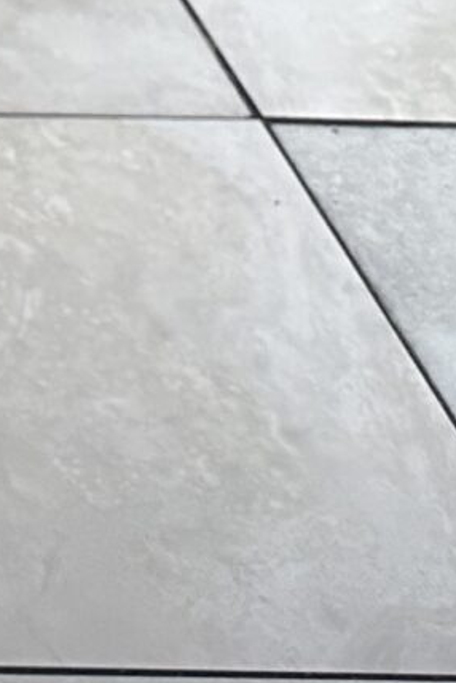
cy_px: -551
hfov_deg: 7.0
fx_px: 2831
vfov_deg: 12.6
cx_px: -1374
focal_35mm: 149
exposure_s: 1/120
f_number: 1.78
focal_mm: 6.86
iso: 80
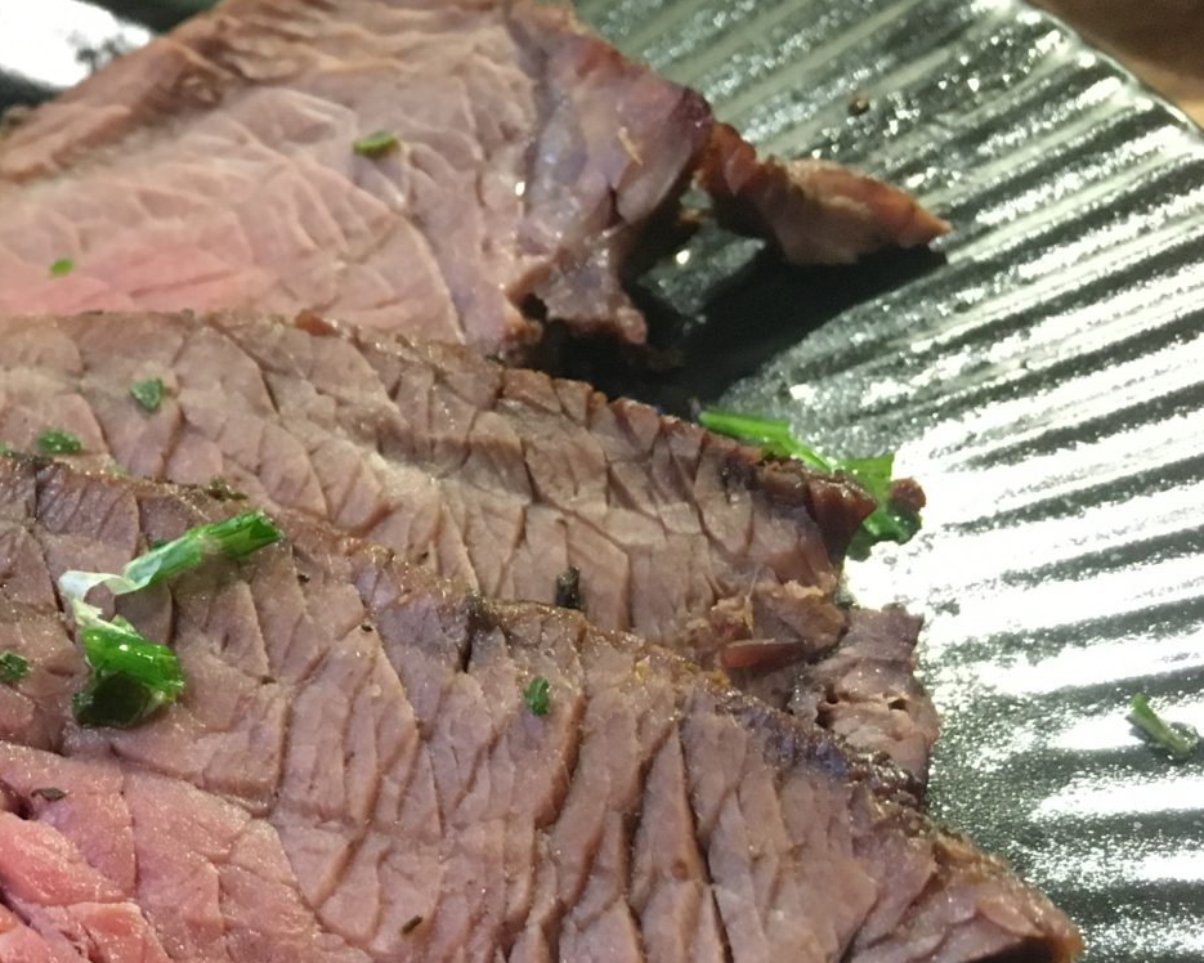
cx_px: -70
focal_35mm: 62
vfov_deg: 24.1
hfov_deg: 28.2
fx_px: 2209
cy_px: 801
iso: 200
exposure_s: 1/25
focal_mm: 4.15
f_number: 2.2
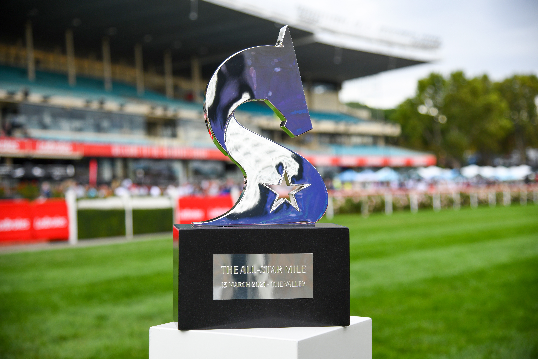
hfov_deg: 28.8
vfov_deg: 19.5
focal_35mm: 70
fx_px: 1046
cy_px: 180
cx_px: 269
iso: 500
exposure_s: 1/1000
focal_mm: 70
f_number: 4.5
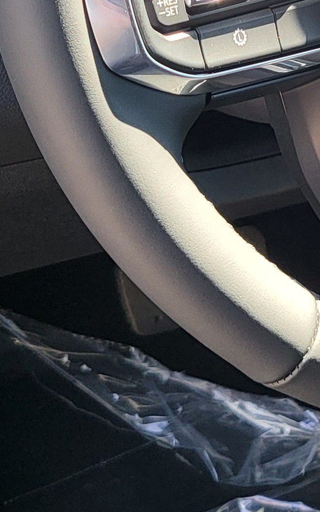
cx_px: 536
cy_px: 54
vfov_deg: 19.3
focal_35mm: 106
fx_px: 1479
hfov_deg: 11.6
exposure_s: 1/125
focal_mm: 5.4
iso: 40
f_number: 1.8
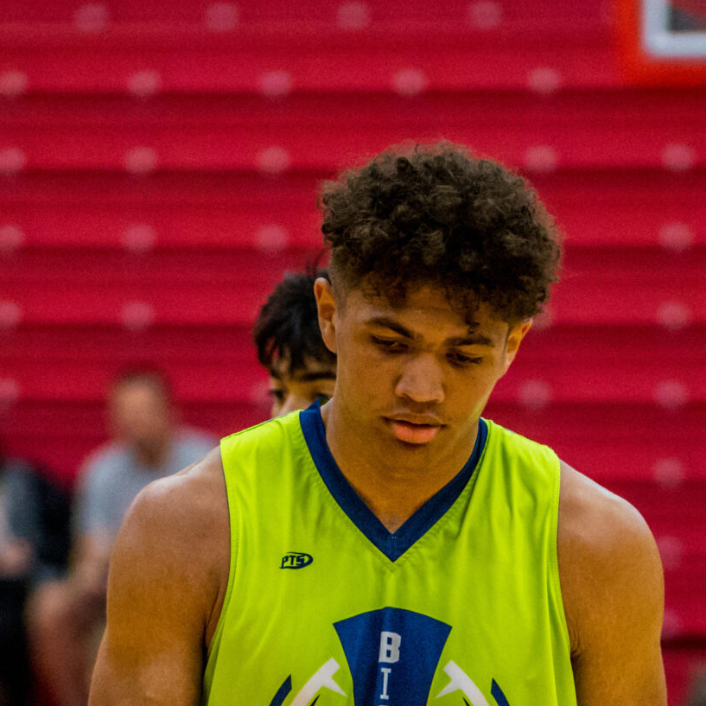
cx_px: 467
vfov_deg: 3.8
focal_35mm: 466
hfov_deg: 3.8
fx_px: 10753
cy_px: 719
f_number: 4
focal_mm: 175
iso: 12800
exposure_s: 1/1000
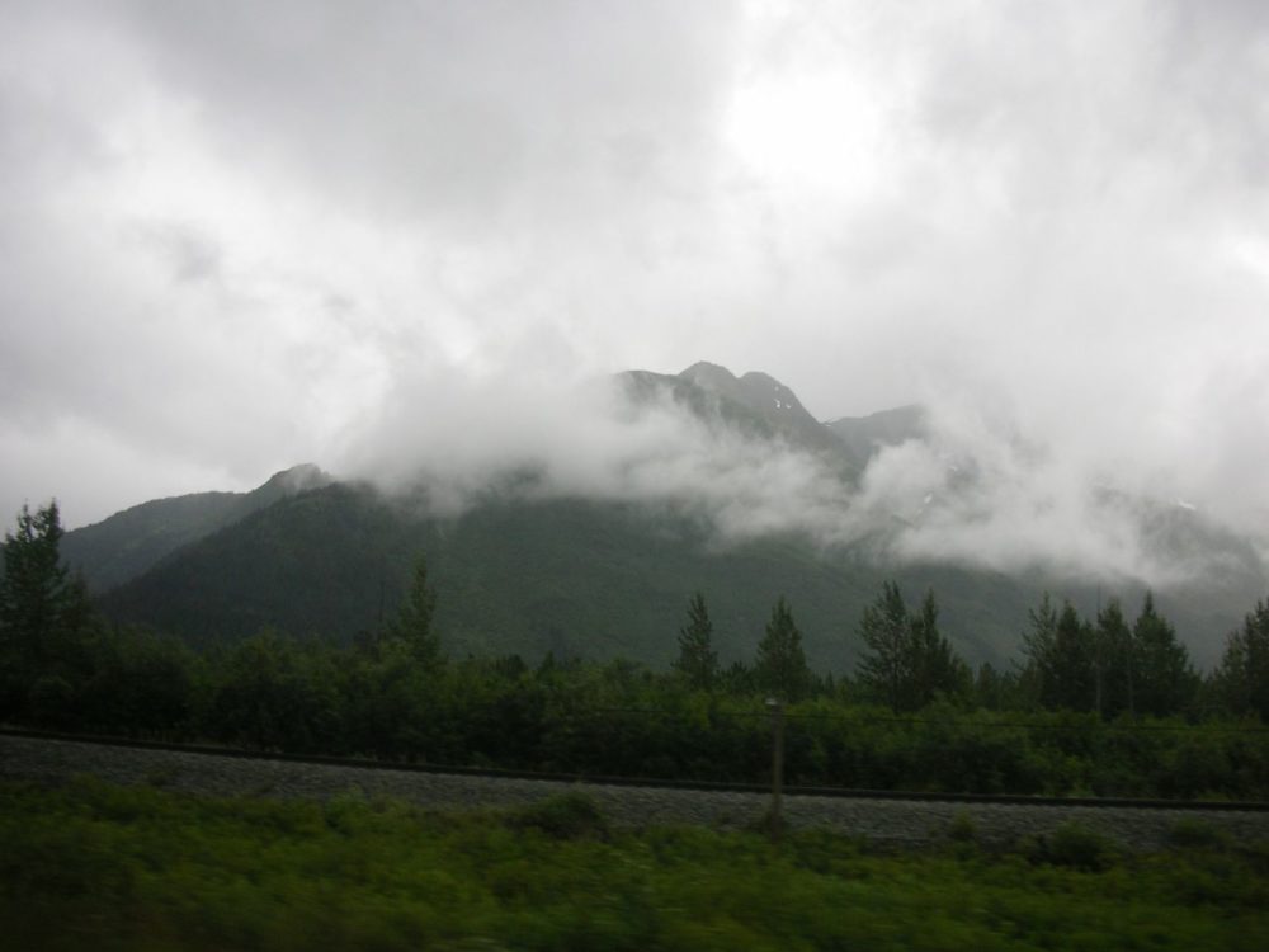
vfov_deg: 40.7
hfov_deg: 52.6
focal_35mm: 35
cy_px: 476
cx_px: 634
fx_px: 1283
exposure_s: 1/105
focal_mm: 5.8
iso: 50
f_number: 3
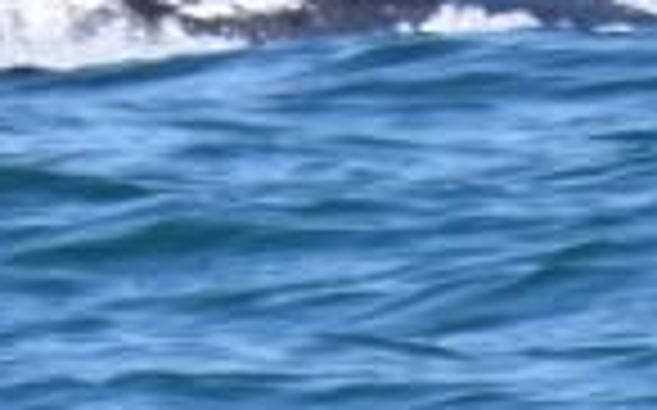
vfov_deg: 0.3
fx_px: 89673
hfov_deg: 0.4
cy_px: -705
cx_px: -850
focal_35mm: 5012
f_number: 6.3
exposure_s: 1/1250
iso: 400
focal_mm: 600
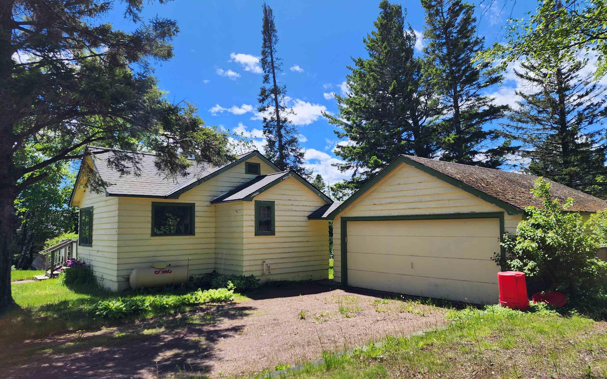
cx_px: 304
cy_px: 200
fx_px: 414
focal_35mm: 25
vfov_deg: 49.2
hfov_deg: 72.6
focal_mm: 6.4
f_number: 1.8
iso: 12
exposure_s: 1/740
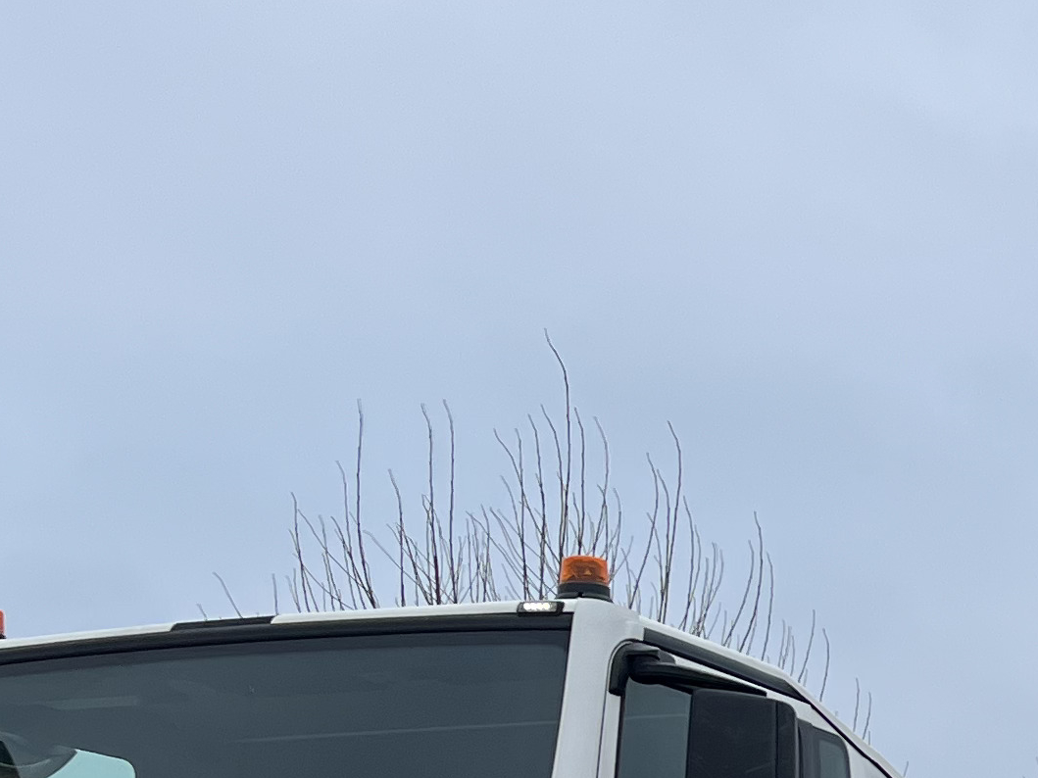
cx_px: 1105
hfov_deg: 19.1
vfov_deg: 14.6
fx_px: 2968
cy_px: 860
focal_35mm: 99
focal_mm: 5.7
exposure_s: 1/909
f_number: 1.5
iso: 50
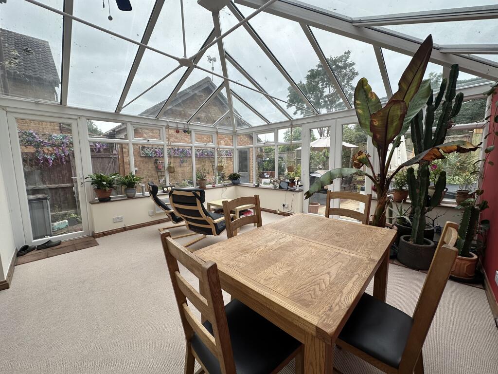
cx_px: 249
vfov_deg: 85.7
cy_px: 187
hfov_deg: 102.1
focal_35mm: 14
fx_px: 201
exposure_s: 1/307
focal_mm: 2.22
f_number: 2.2
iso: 40
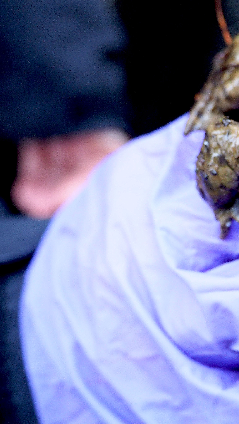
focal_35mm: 81
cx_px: 355
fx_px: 913
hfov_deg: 14.0
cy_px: 193
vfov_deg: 26.2
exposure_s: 1/60
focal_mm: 22
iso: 640
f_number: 4.3
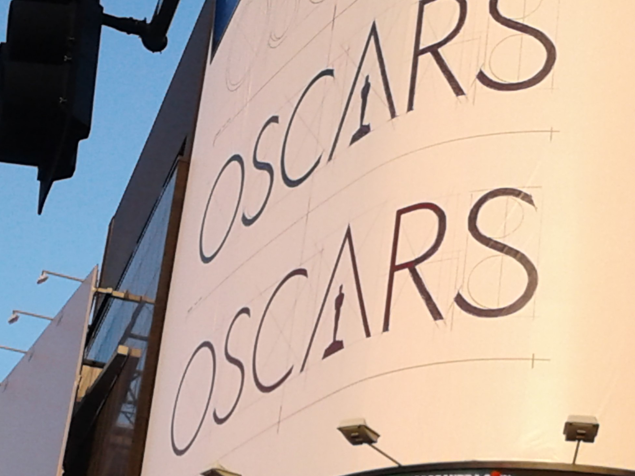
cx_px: 321
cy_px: 233
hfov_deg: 54.0
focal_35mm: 34
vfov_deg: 41.8
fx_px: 624
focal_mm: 3.3
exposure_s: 1/724
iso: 50
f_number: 2.2
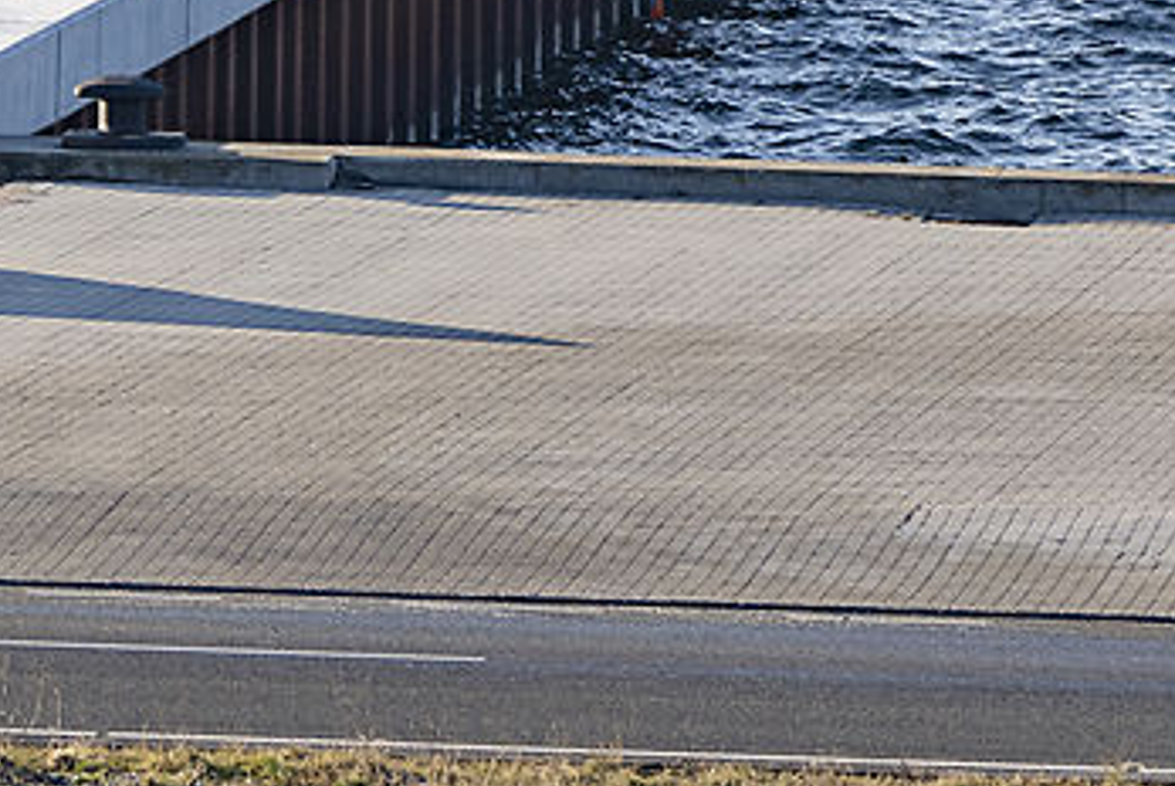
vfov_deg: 1.8
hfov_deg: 2.8
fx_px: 24368
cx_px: -840
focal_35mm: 746
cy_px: -628
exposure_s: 1/500
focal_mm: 162
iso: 200
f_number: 5
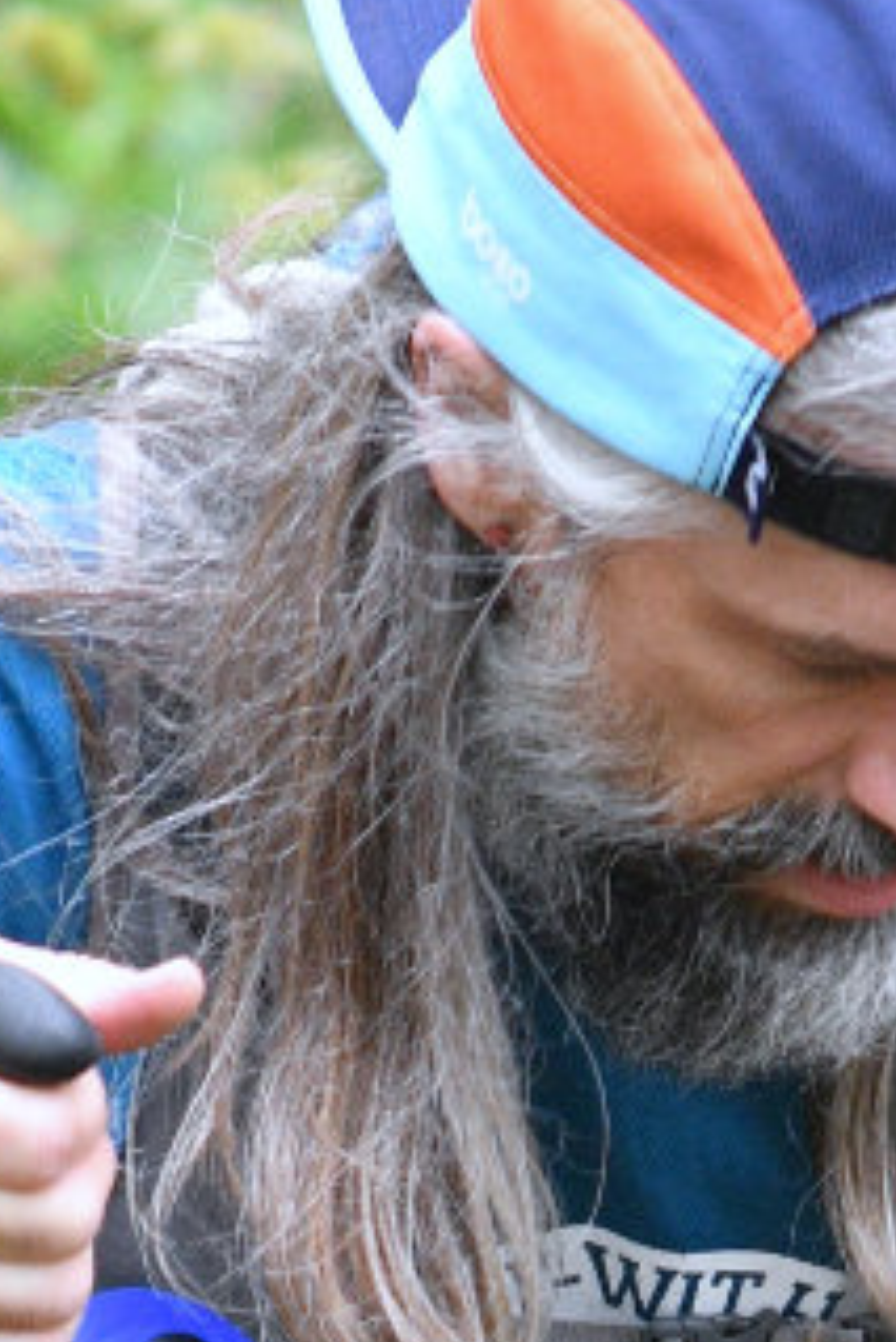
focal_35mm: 1301
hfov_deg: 1.1
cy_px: 2709
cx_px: 627
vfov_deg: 1.6
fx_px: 48514
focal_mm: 185
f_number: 3.5
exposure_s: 1/800
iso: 1600
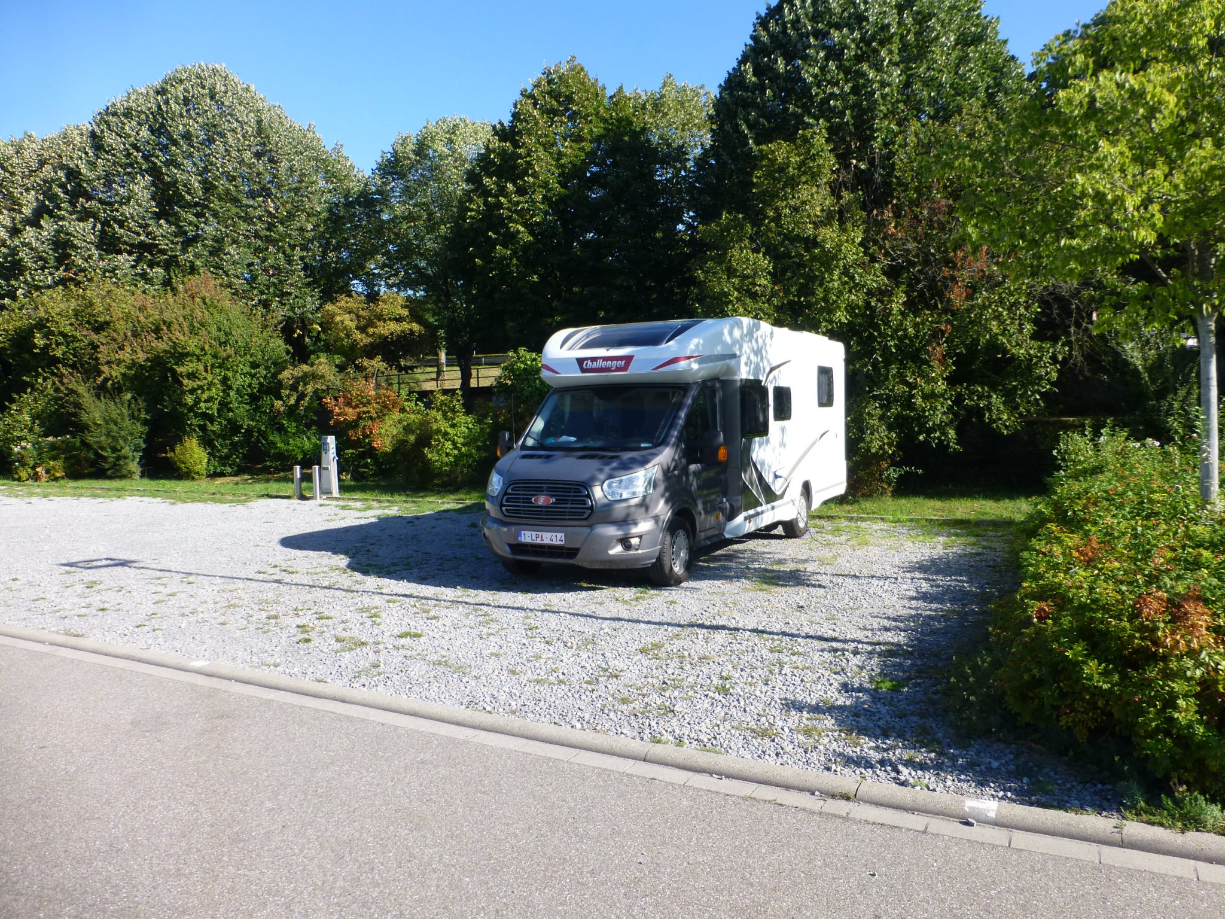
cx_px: 612
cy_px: 460
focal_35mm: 24
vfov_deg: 56.8
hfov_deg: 71.6
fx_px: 849
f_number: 4
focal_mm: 4.3
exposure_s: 1/400
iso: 100
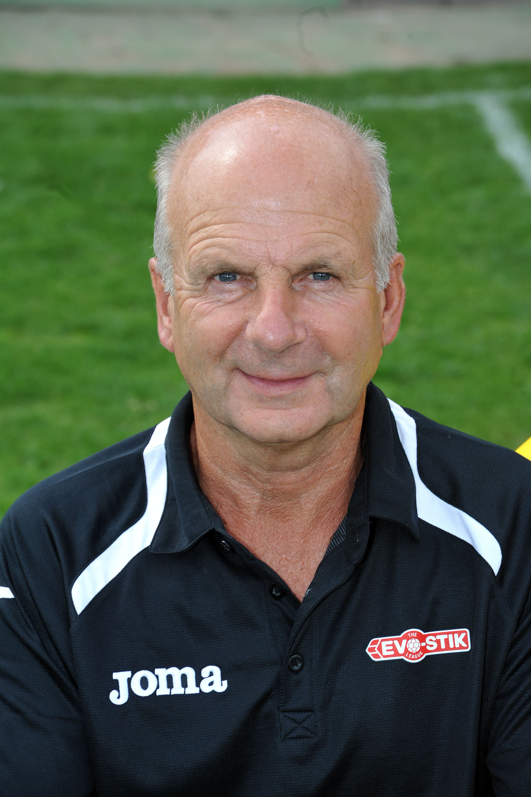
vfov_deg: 17.1
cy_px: 398
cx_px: 266
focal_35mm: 120
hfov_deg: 11.4
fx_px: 2657
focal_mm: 120
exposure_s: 1/250
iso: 400
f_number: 8
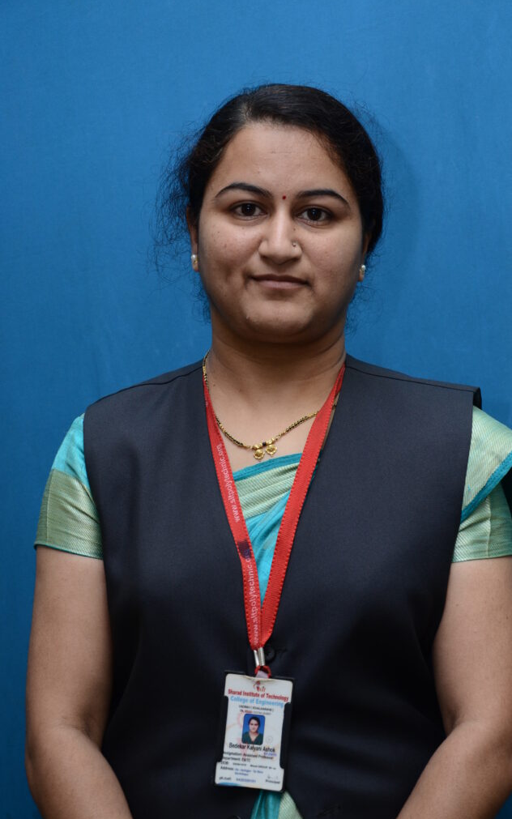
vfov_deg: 29.6
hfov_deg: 18.7
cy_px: 407
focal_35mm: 70
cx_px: 268
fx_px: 1552
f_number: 4.8
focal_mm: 45
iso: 640
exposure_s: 1/60
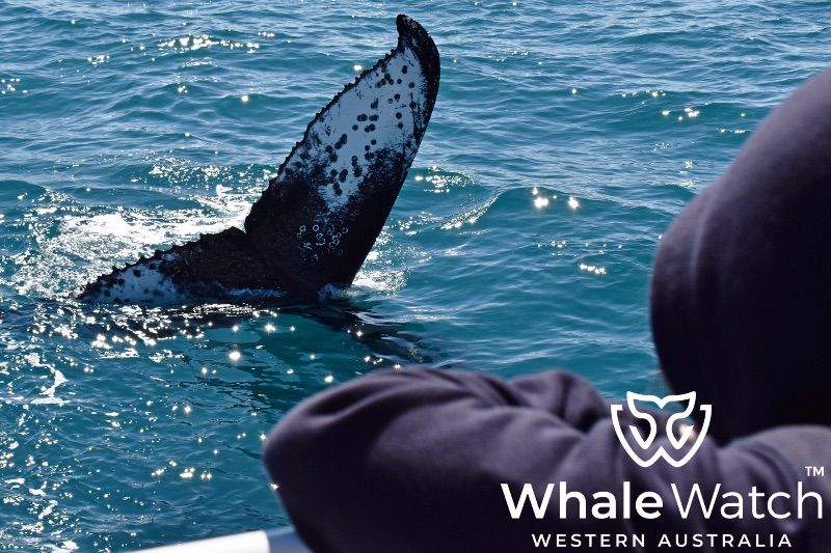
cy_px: 276
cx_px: 416
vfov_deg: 20.6
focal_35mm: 66
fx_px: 1523
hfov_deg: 30.5
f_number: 8
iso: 360
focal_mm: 44
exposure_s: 1/2000
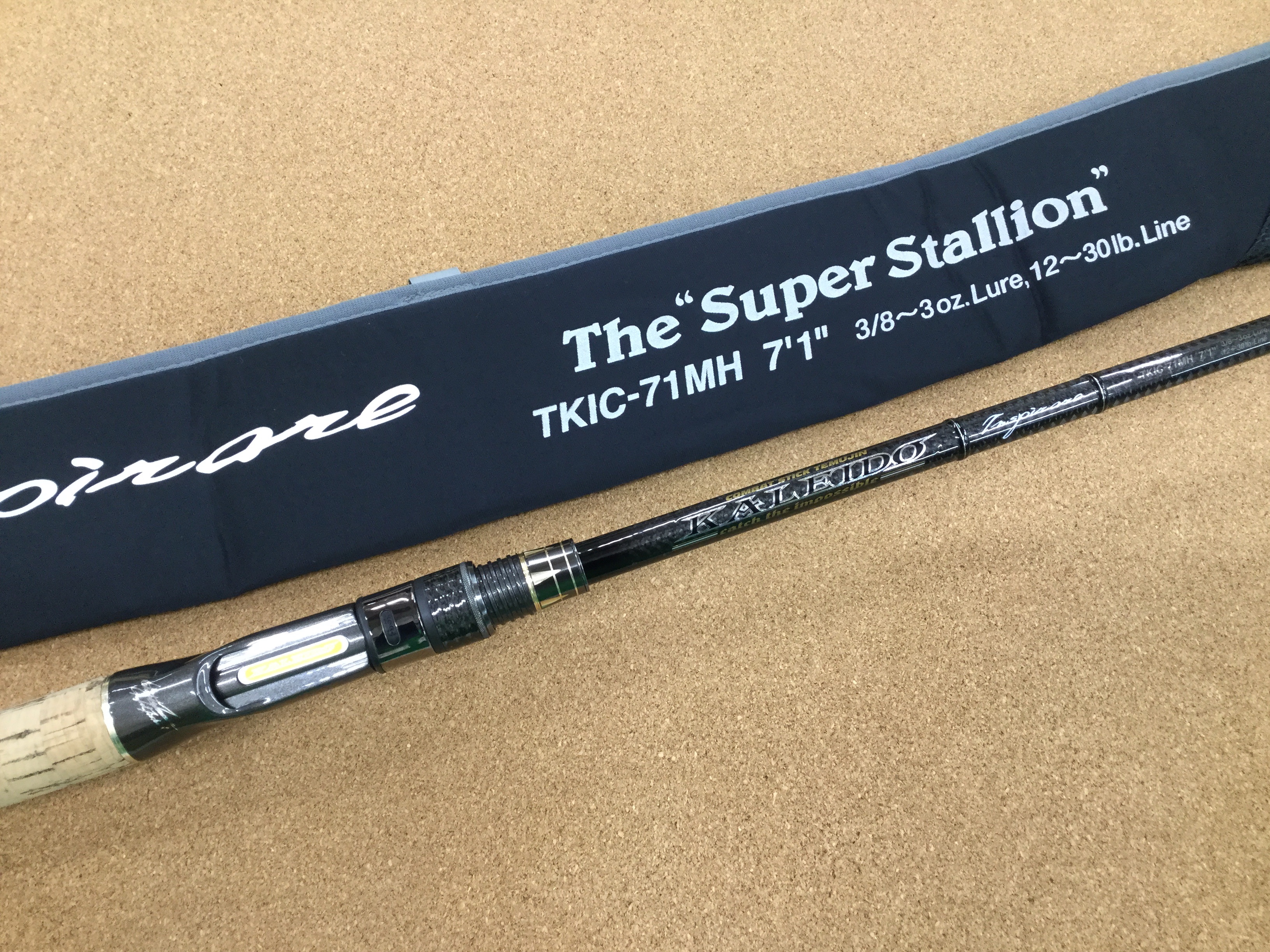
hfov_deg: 58.4
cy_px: 476
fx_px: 1137
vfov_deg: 45.4
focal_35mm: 31
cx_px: 635
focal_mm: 3.3
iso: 80
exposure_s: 1/30
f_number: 2.4
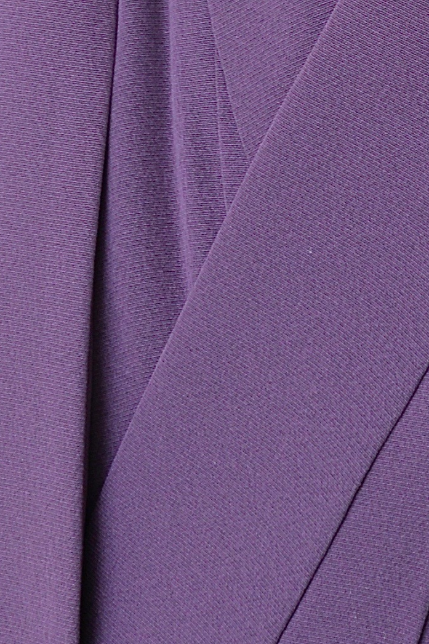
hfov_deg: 2.1
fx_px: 11525
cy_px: -676
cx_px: 462
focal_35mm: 645
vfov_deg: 3.2
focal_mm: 112
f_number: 14
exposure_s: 1/160
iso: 400
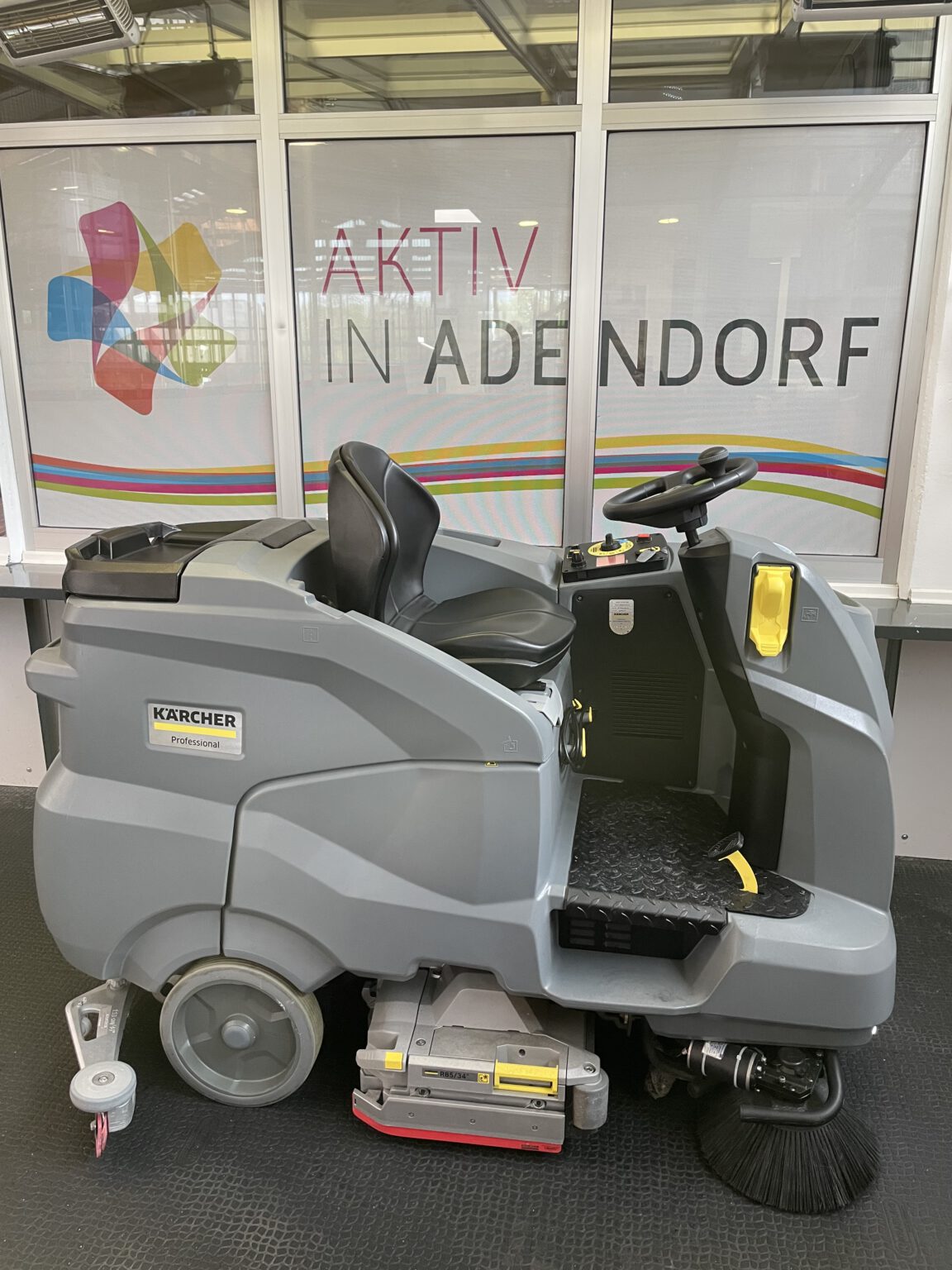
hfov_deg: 53.1
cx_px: 476
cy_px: 635
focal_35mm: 26
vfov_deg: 67.3
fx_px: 953
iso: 125
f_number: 1.6
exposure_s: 1/98
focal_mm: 4.2
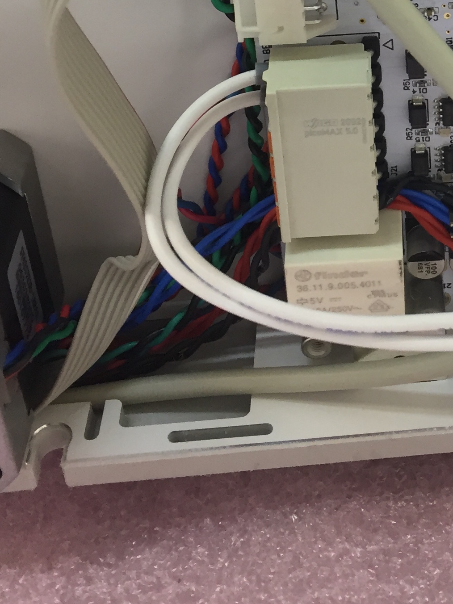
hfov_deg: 20.3
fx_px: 1221
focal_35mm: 70
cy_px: -95
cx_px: 462
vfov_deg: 25.3
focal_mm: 4.15
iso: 64
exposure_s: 1/30
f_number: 2.2
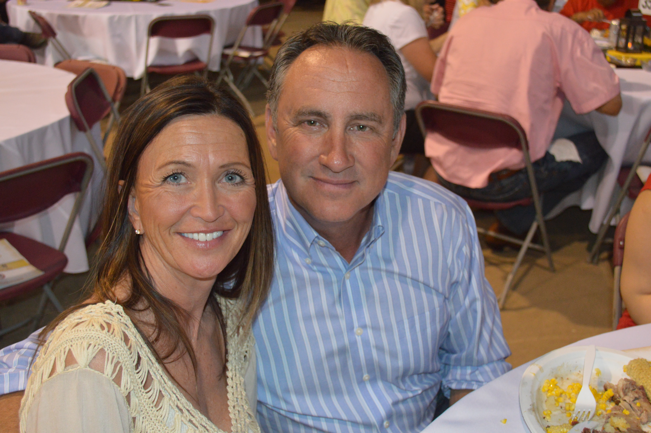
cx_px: 326
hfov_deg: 45.0
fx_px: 786
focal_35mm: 44
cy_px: 216
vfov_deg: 30.8
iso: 2000
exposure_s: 1/60
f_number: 4.5
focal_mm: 29
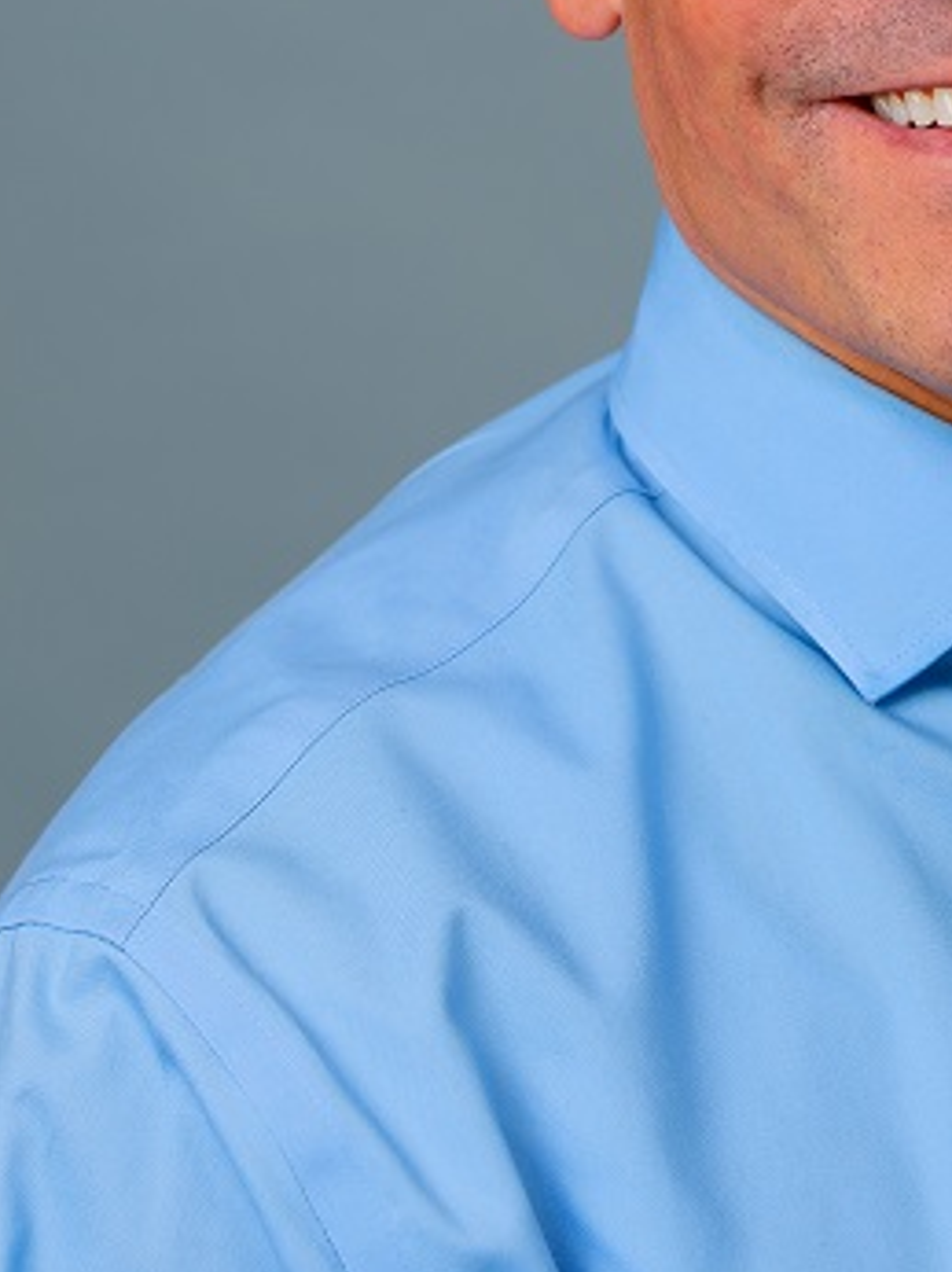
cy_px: 134
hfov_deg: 5.8
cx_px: 1000
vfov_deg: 7.7
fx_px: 9362
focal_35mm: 255
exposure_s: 1/160
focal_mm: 102
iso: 100
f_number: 7.1
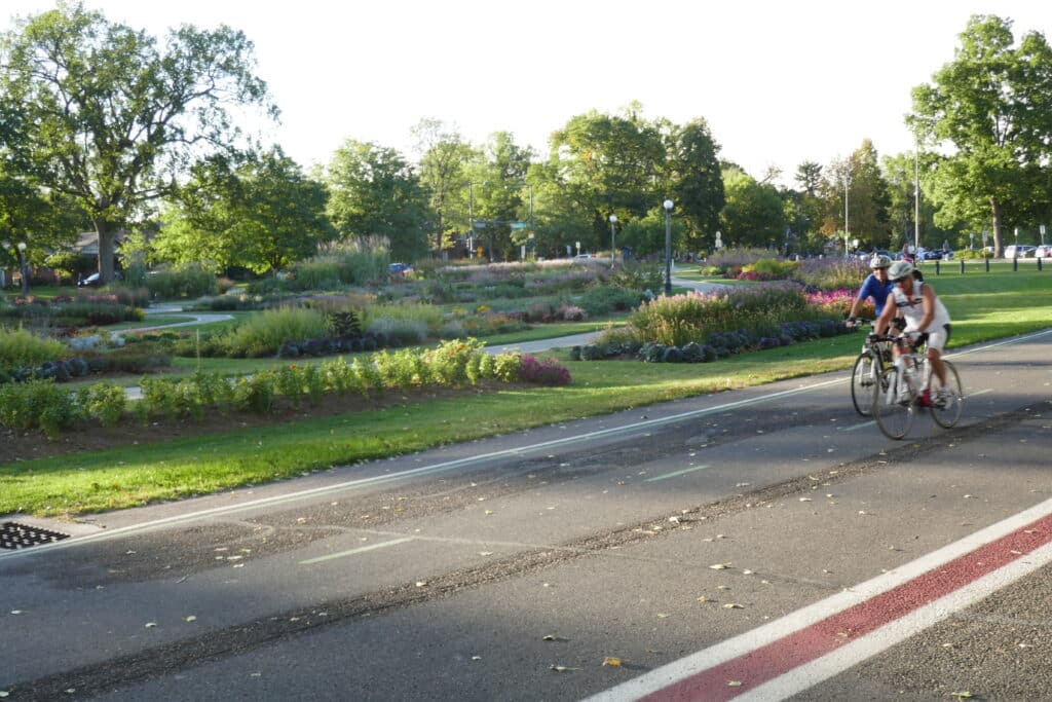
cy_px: 351
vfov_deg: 29.9
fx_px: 1315
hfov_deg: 43.6
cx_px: 526
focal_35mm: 45
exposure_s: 1/100
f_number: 3.9
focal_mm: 16.5
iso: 125
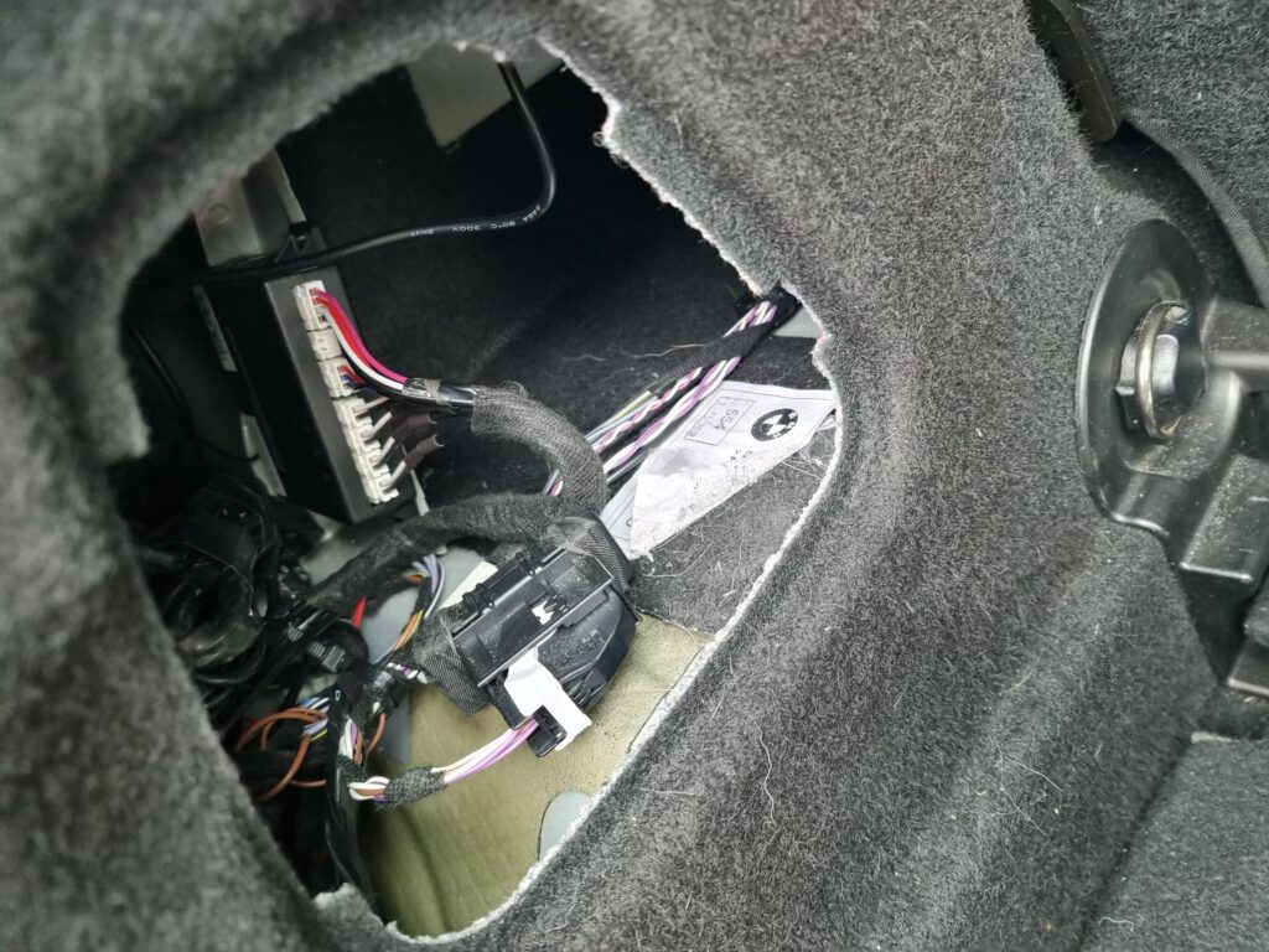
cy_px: 476
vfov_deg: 56.8
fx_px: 880
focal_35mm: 24
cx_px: 634
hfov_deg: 71.6
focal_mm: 6.7
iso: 500
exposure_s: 1/50
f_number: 1.8
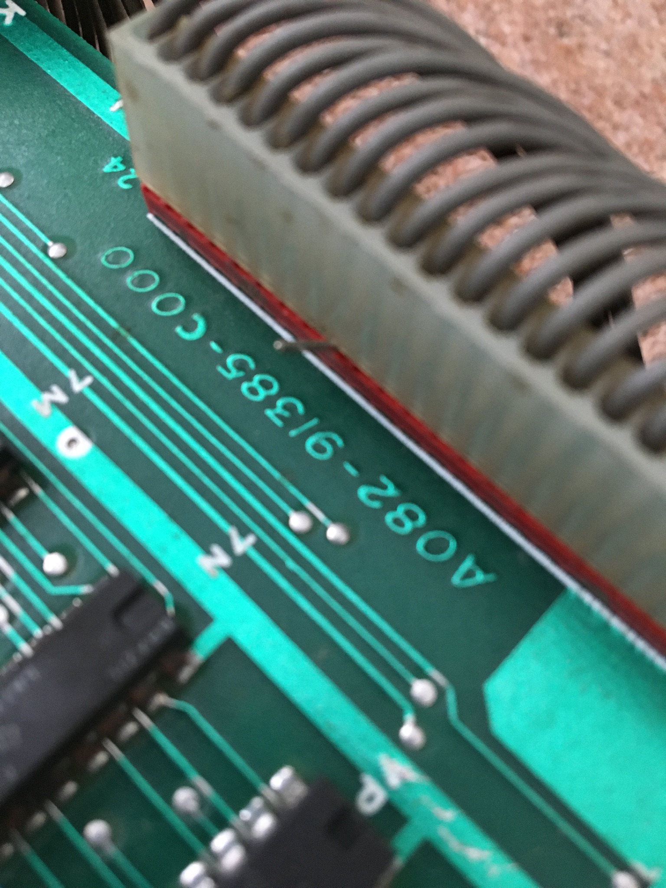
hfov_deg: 48.2
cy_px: 444
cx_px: 333
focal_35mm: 29
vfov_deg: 61.7
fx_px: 744
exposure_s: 1/20
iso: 200
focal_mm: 4.15
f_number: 2.2
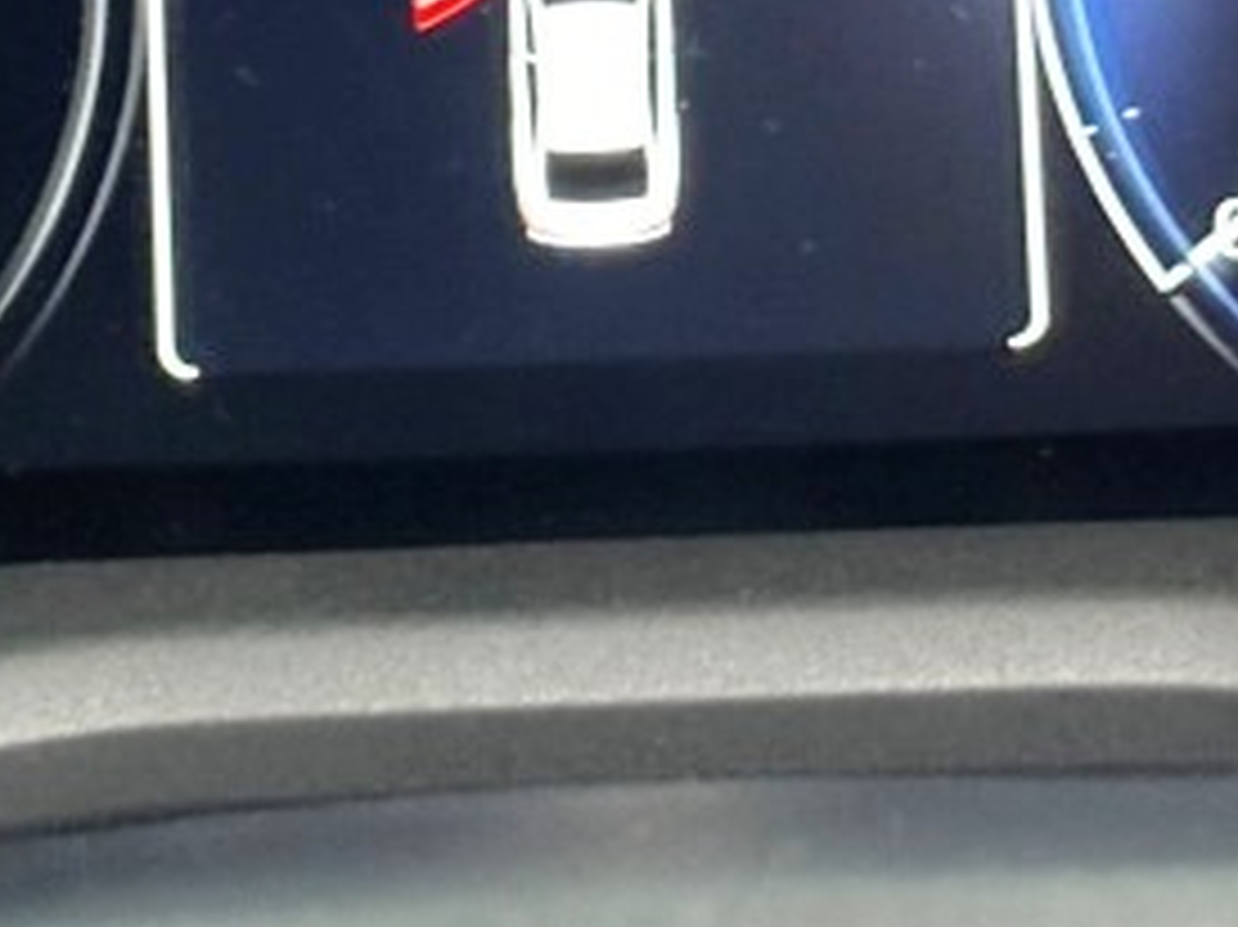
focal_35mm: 179
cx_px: 518
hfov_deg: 11.0
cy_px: -378
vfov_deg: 8.1
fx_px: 6399
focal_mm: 6.86
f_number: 1.78
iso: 500
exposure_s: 1/30
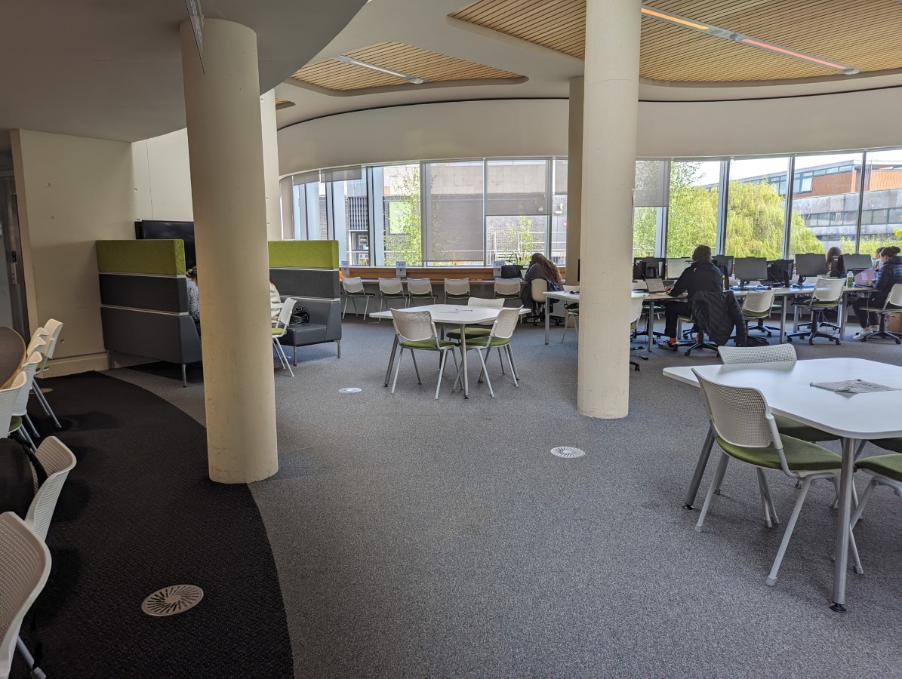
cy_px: 340
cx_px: 451
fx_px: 626
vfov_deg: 56.9
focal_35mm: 24
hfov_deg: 71.5
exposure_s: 1/164
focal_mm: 6.81
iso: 38
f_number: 1.85
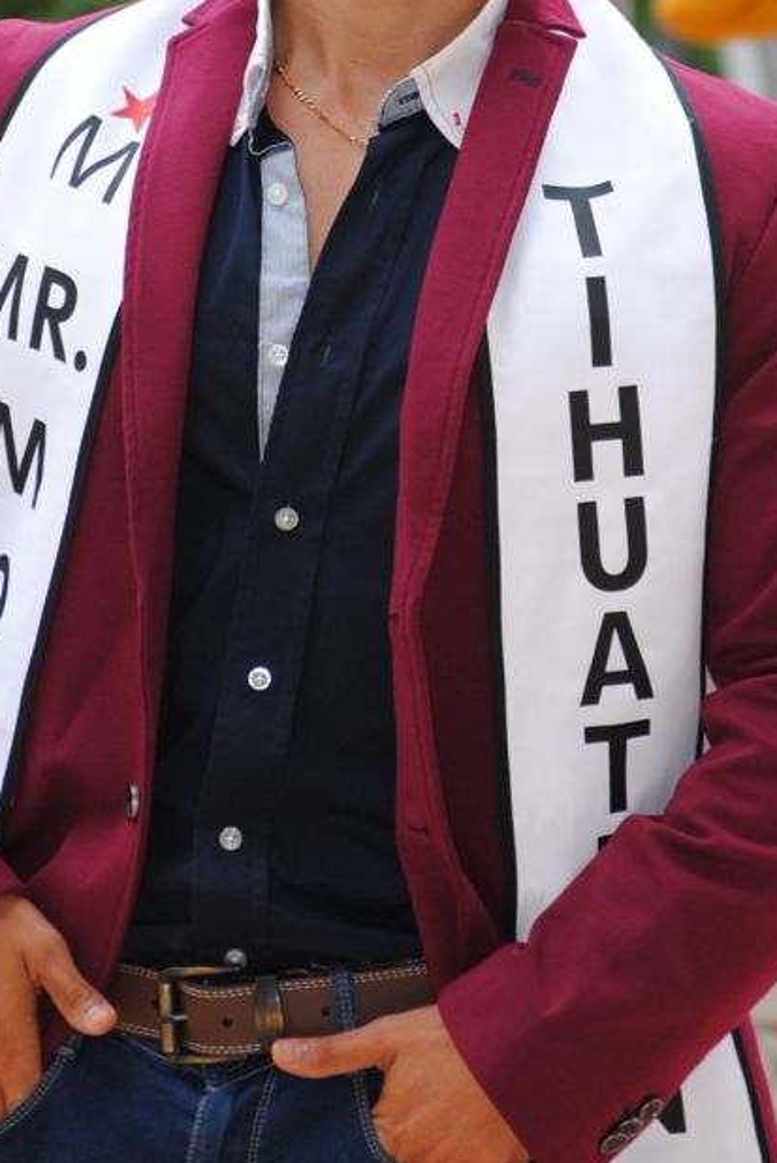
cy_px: 284
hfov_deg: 4.5
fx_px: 9888
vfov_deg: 6.7
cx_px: 368
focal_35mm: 306
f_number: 4.5
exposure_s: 1/160
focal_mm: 105
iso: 180
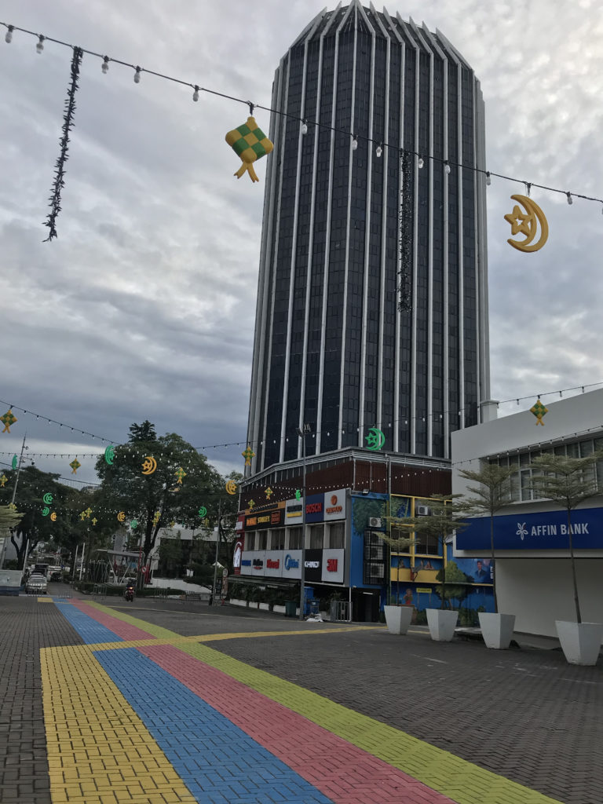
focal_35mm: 28
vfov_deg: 63.4
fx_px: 650
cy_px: 402
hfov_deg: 49.7
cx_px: 302
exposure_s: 1/798
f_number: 1.8
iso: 20
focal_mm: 3.99
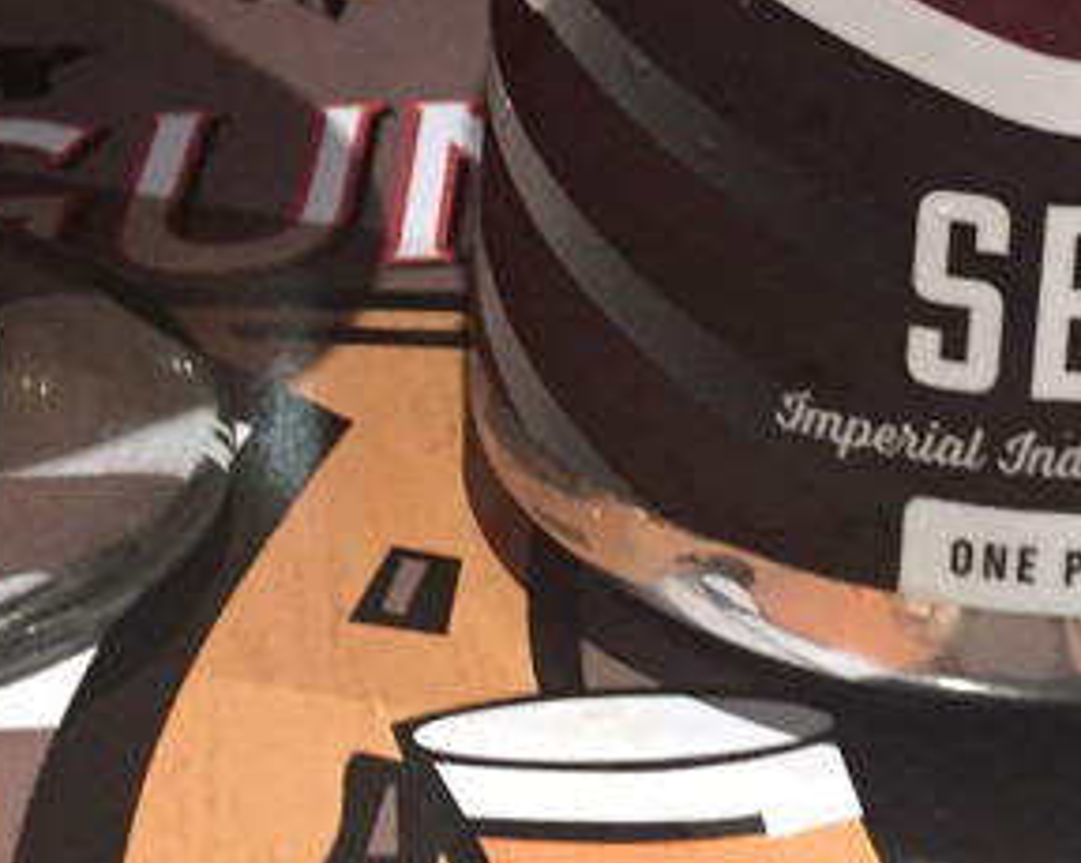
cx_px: 235
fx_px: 3357
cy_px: -518
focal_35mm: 105
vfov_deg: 13.6
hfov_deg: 18.1
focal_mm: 4.15
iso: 250
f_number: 2.2
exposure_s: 1/17
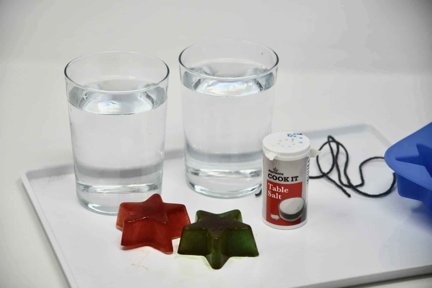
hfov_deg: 16.8
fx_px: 1464
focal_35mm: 122
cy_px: 144
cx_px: 216
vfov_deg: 11.2
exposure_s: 1/320
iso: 400
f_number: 5.6
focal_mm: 122
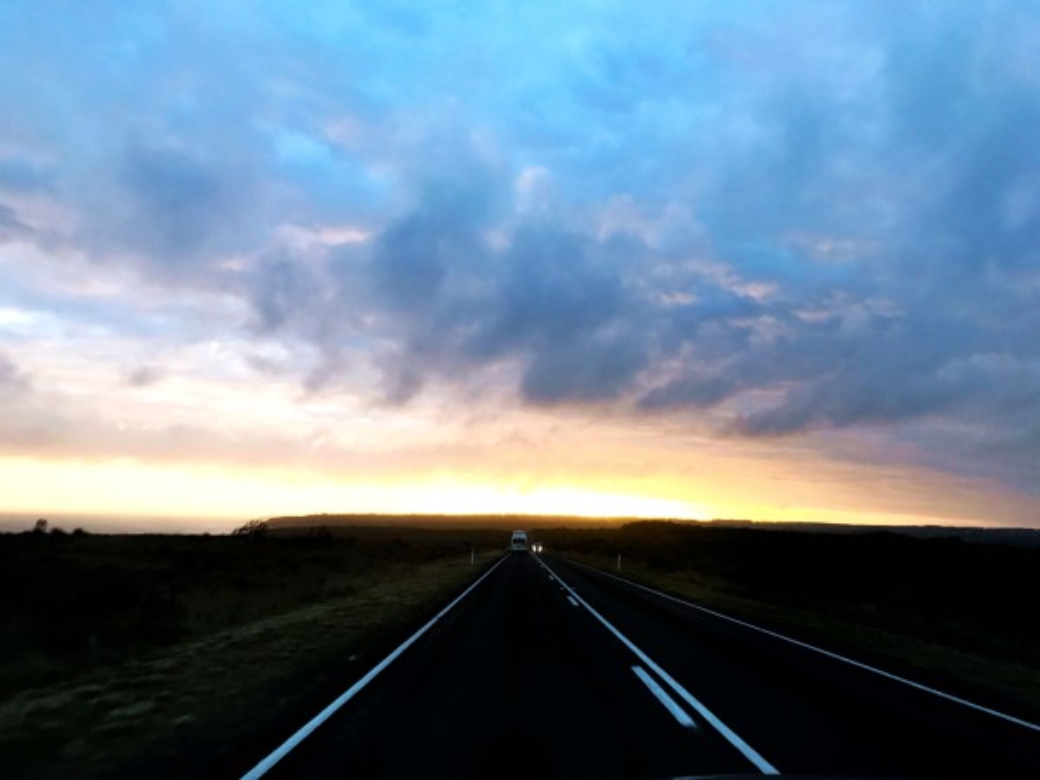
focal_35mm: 28
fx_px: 841
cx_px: 520
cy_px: 390
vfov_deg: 49.7
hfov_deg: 63.4
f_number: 1.8
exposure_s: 1/195
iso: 20
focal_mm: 3.99
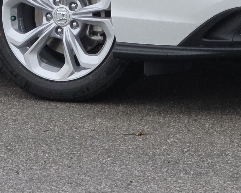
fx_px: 1862
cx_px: 64
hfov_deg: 7.4
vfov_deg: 5.9
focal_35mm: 261
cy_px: -71
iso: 50
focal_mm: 7.9
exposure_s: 1/726
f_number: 2.4
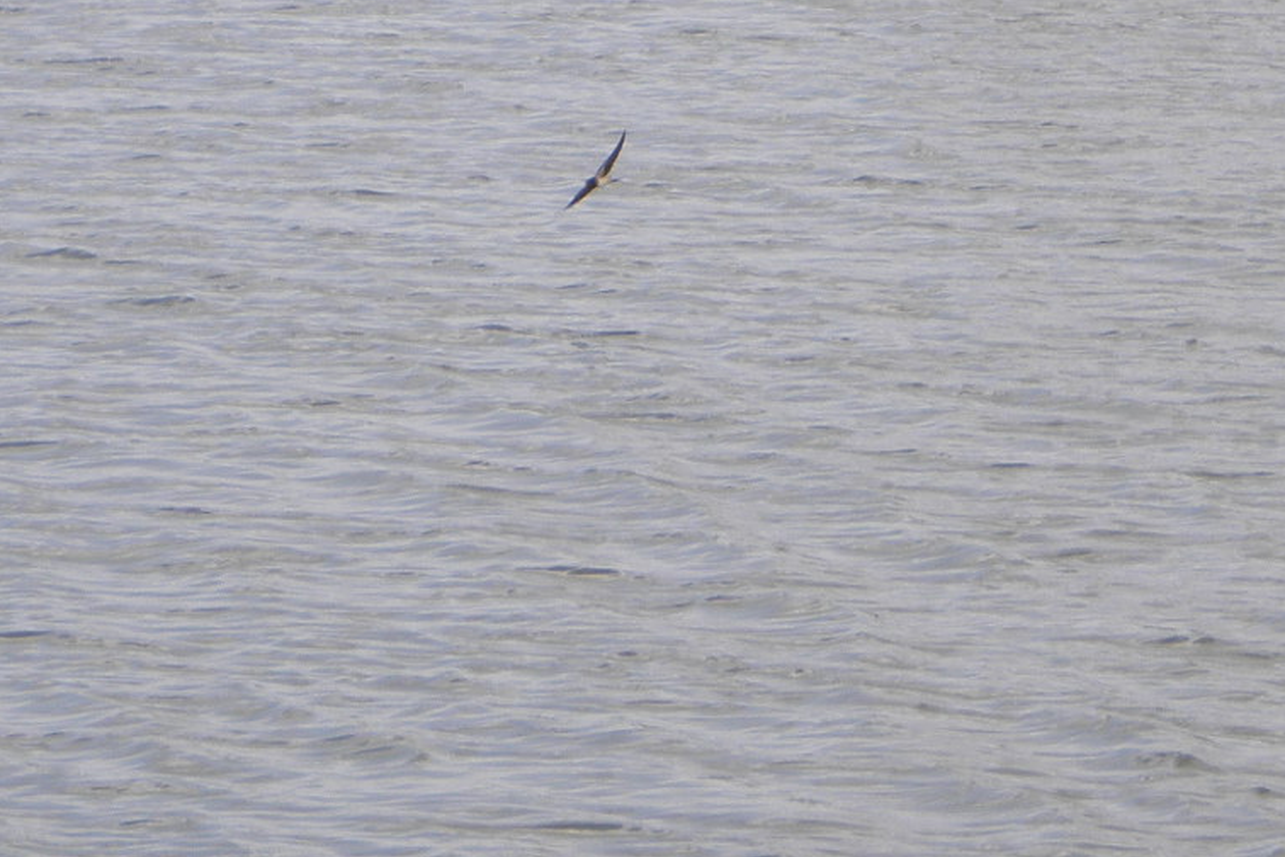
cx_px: 595
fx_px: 13670
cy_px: -408
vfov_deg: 3.6
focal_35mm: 383
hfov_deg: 5.4
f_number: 5.6
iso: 64
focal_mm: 24.29
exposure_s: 1/200
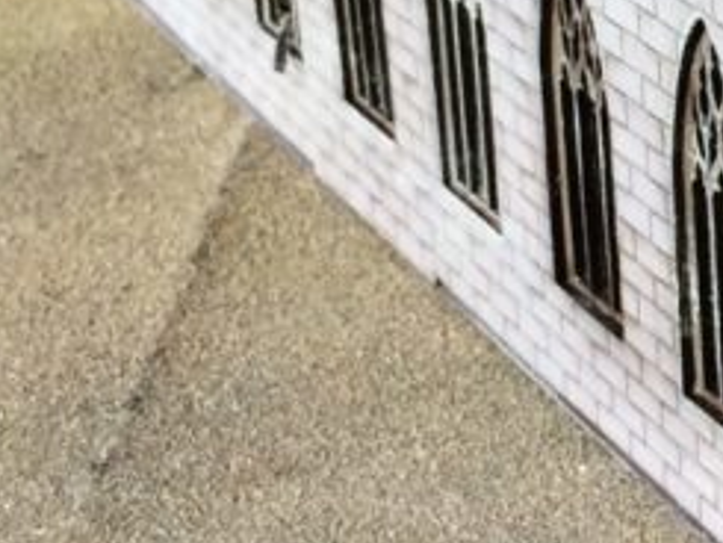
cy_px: 74
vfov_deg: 12.2
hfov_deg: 15.0
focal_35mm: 121
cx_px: 1101
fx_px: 2528
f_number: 2.2
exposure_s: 1/30
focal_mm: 4.15
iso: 32
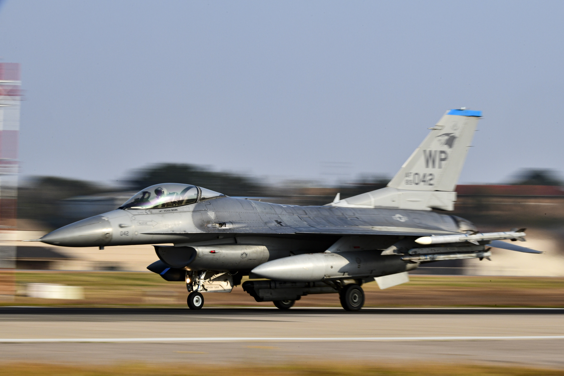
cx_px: 282
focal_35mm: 200
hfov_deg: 10.3
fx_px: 3133
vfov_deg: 6.9
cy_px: 188
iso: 500
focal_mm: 200
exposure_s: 1/60
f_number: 32
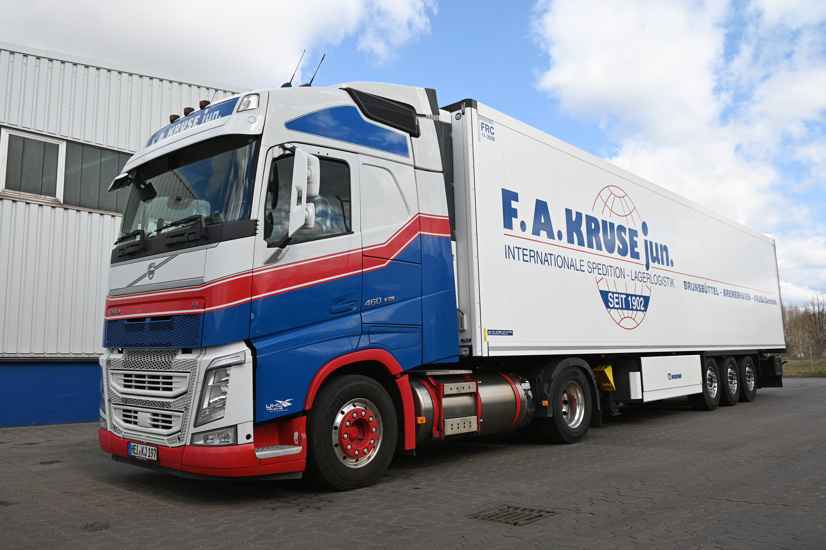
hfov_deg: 63.7
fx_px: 665
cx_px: 413
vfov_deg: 44.9
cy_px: 275
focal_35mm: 29
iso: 200
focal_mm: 29
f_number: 9
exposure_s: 1/320
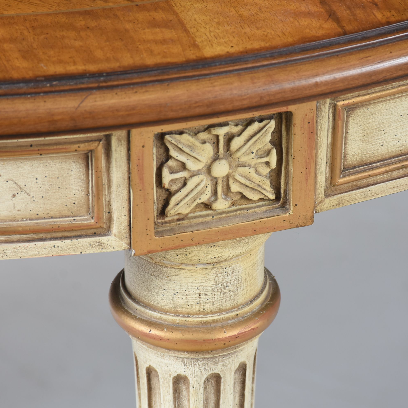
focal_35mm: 268
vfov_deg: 6.5
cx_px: 239
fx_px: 3574
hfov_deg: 6.5
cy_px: 204
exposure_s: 1/80
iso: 200
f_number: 9
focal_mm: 140
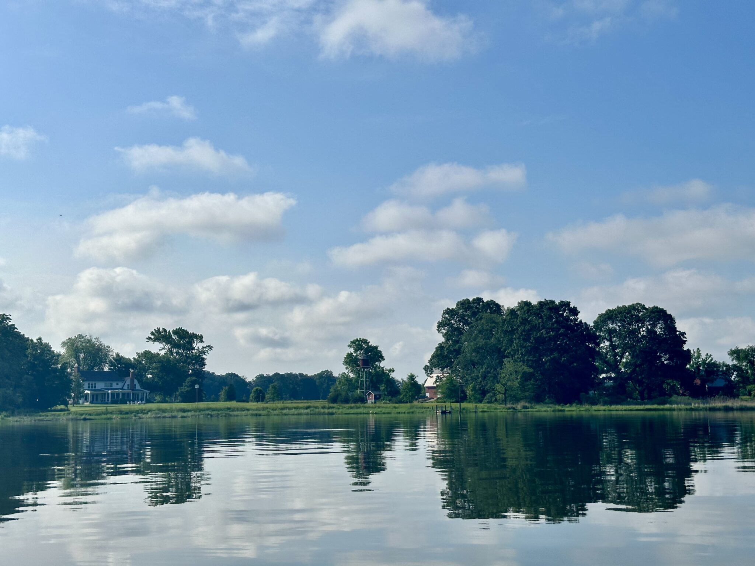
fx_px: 1047
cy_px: 283
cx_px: 378
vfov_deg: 30.3
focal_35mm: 48
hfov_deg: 39.7
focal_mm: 6.86
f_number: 1.78
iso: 64
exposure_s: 1/8197
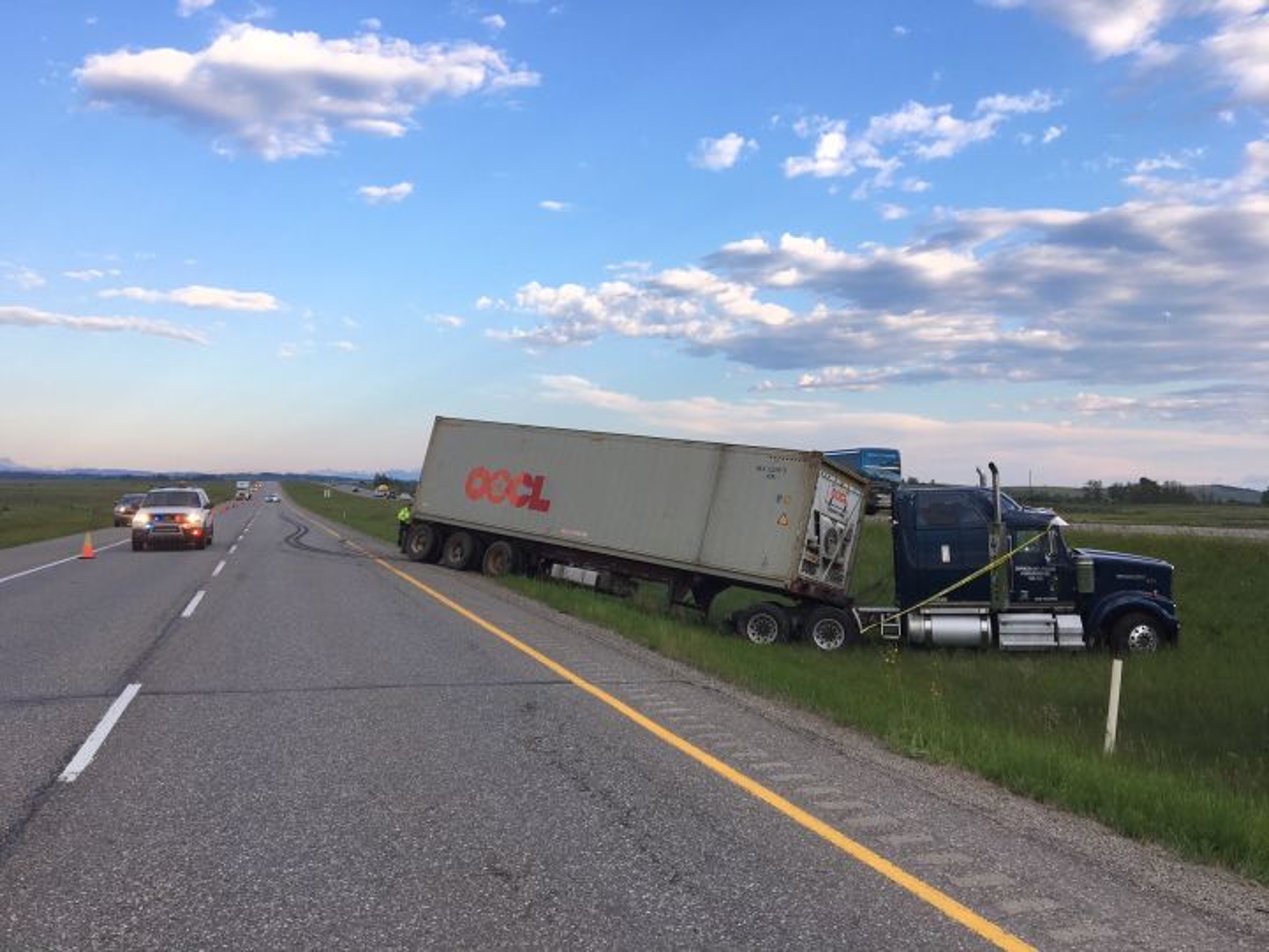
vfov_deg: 48.2
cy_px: 476
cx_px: 634
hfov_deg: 61.7
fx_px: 1063
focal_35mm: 29
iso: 25
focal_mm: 4.15
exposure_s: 1/452
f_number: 2.2
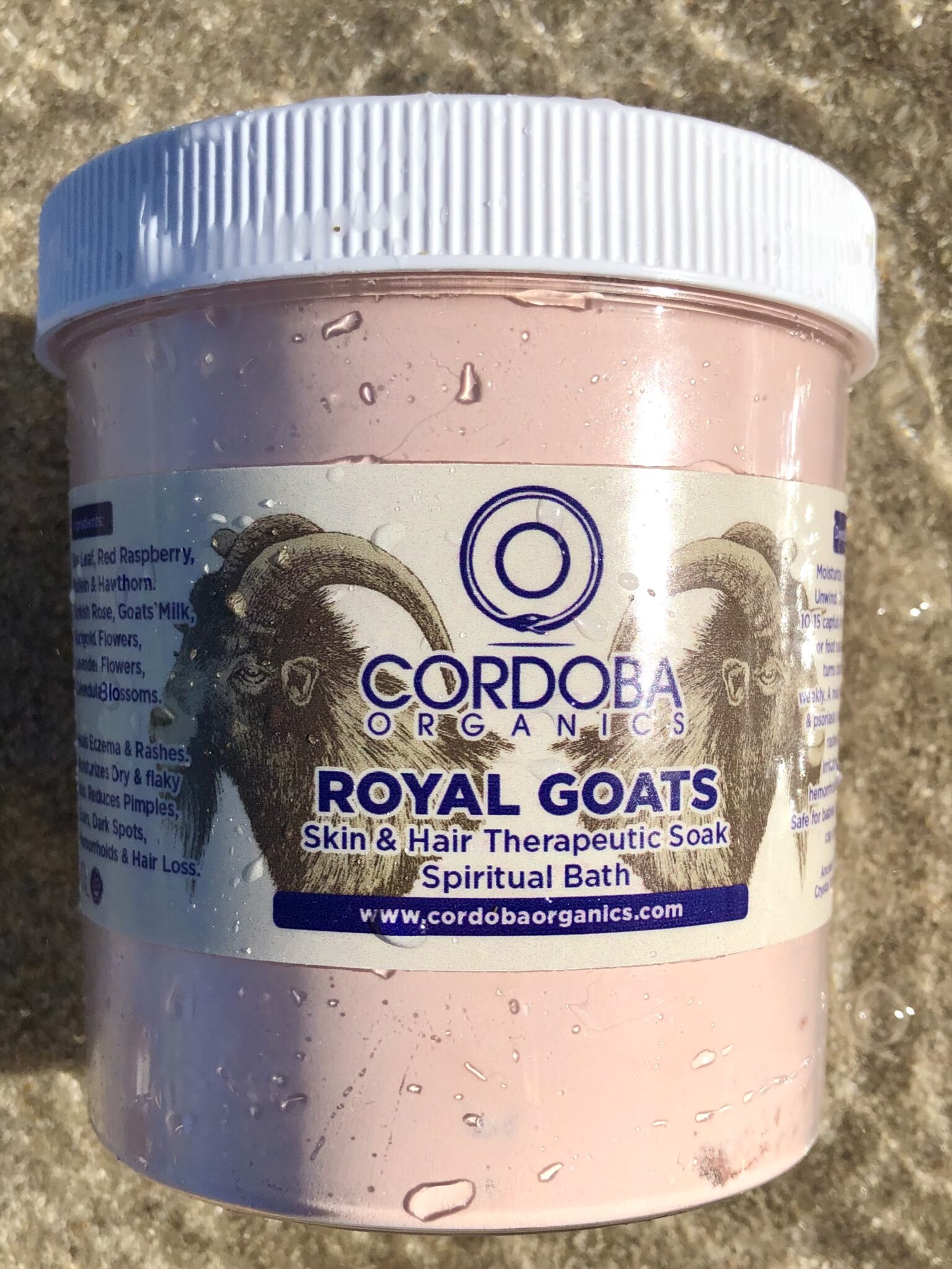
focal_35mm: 28
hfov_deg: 49.7
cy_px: 634
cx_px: 476
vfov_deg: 63.4
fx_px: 1027
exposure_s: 1/4878
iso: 20
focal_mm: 3.99
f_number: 1.8
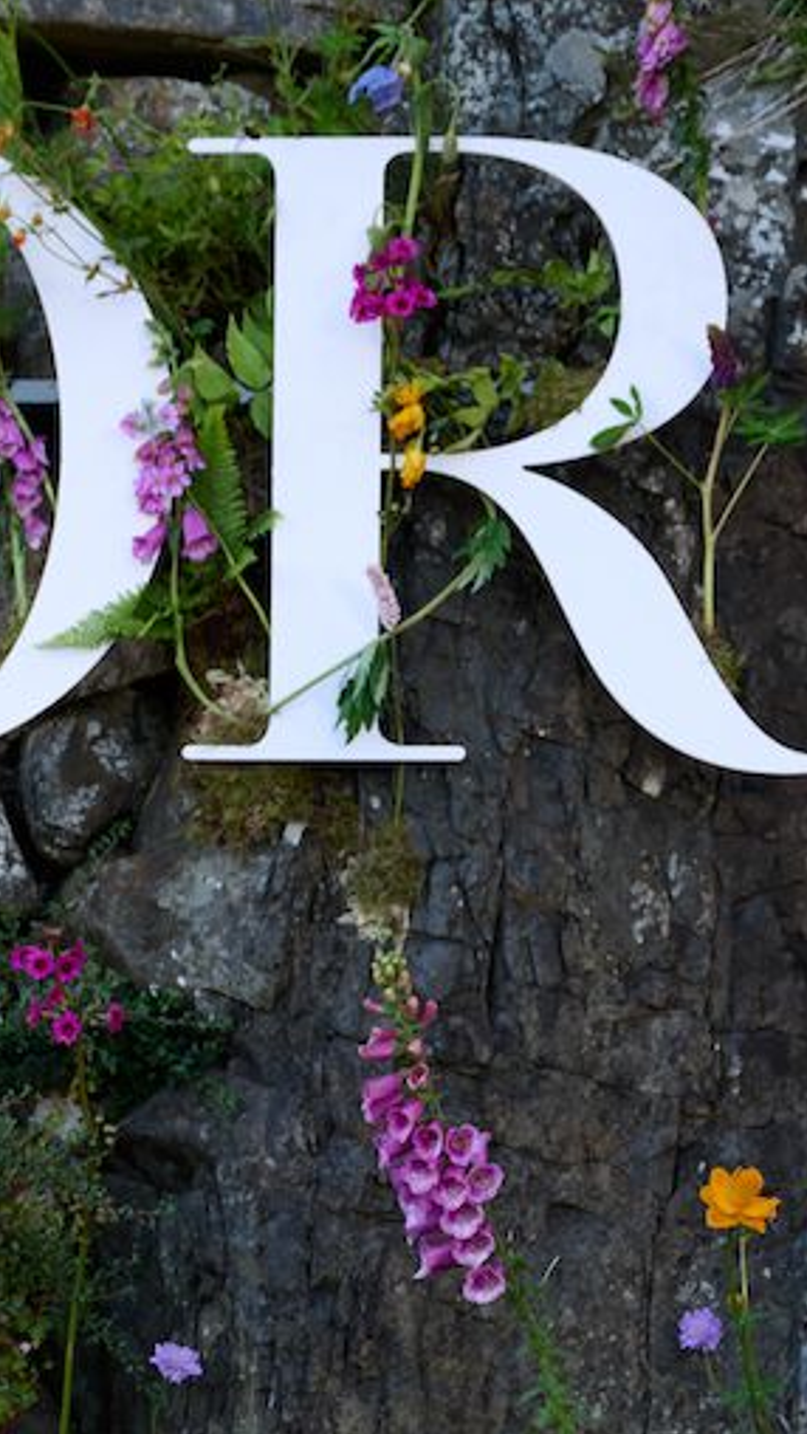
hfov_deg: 7.2
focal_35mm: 167
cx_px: -353
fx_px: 6349
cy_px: 1476
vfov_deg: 12.7
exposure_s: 1/320
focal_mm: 54
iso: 320
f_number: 4
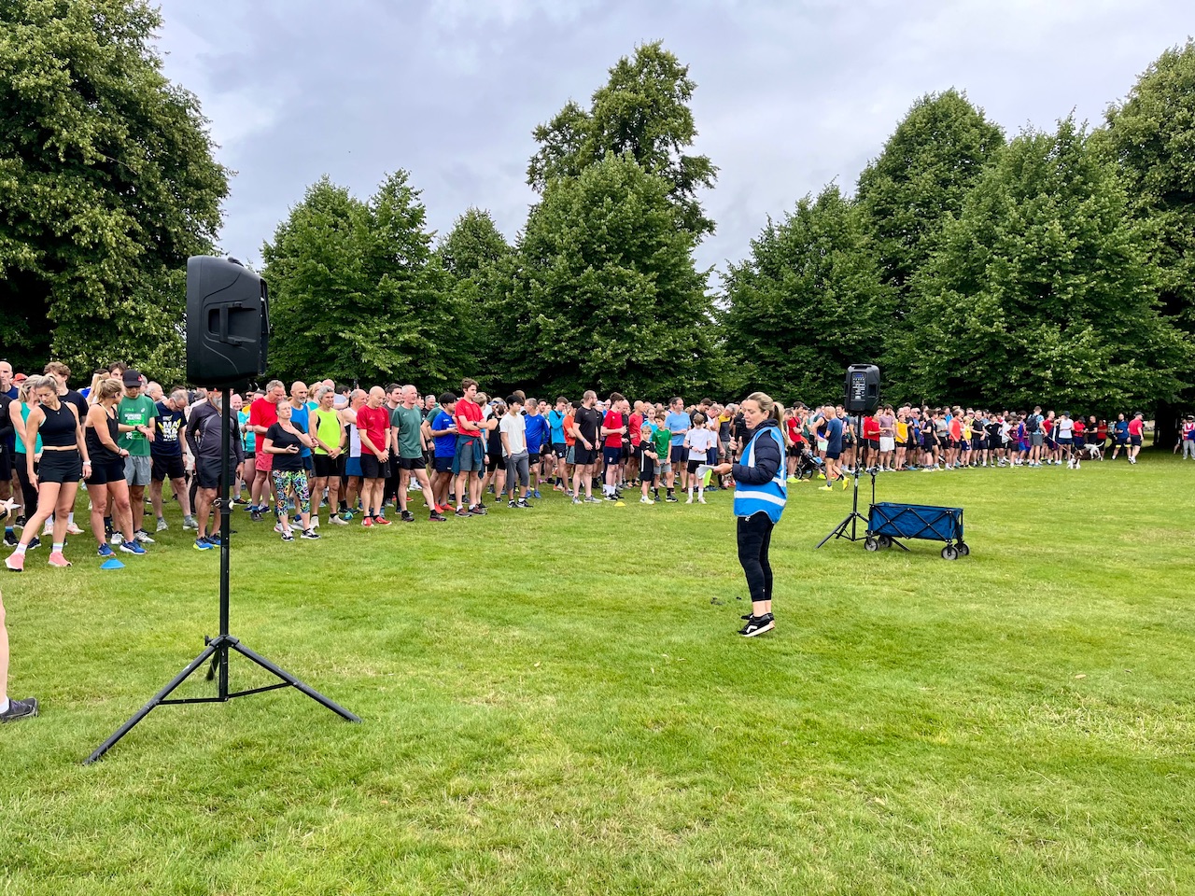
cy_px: 448
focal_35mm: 26
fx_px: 898
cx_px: 598
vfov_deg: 53.1
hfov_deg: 67.3
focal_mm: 5.1
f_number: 1.6
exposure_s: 1/563
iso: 50
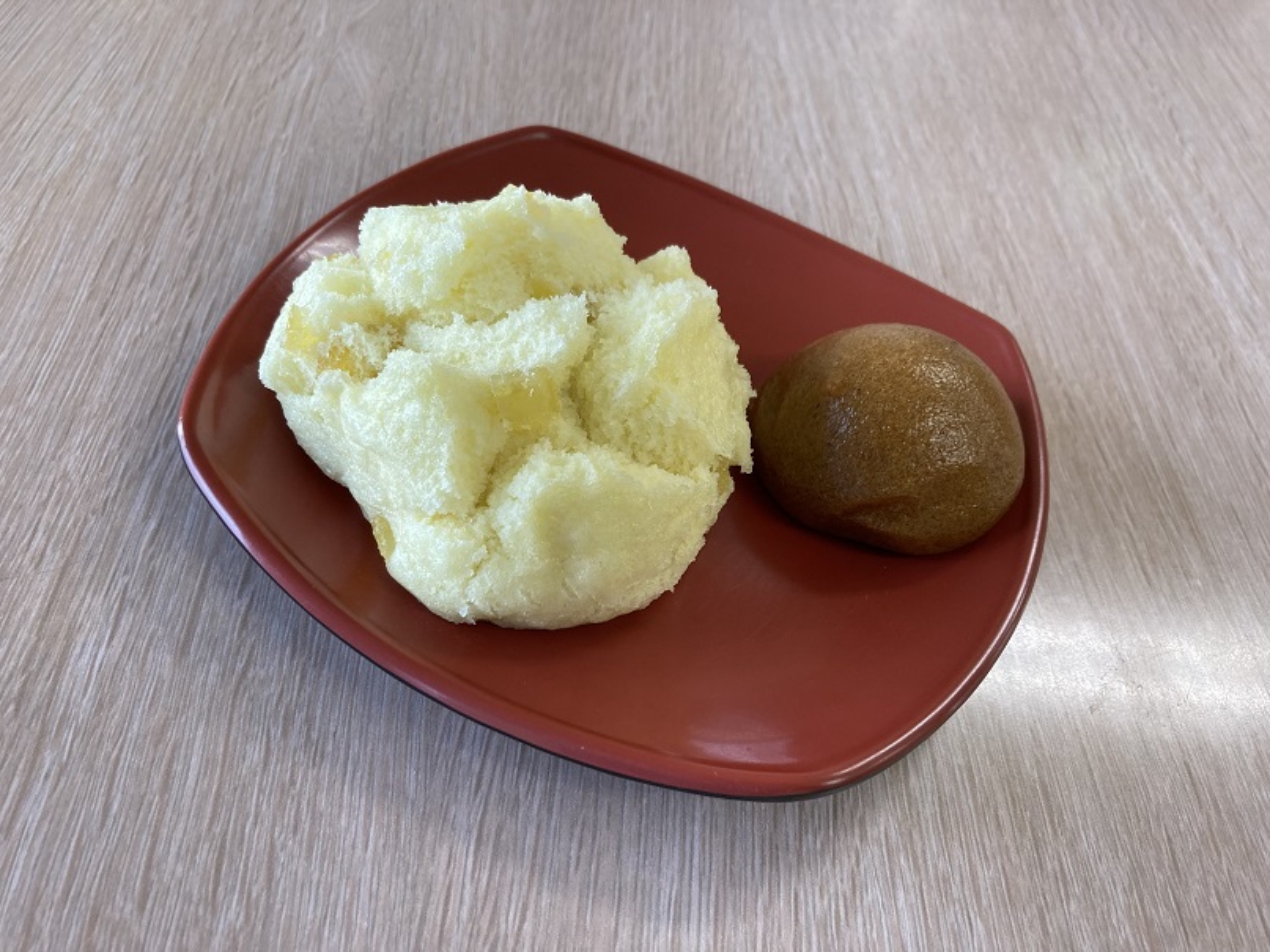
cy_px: 476
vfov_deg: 49.7
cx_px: 635
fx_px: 1027
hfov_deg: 63.5
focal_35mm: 28
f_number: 1.8
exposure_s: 1/100
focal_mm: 3.99
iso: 50
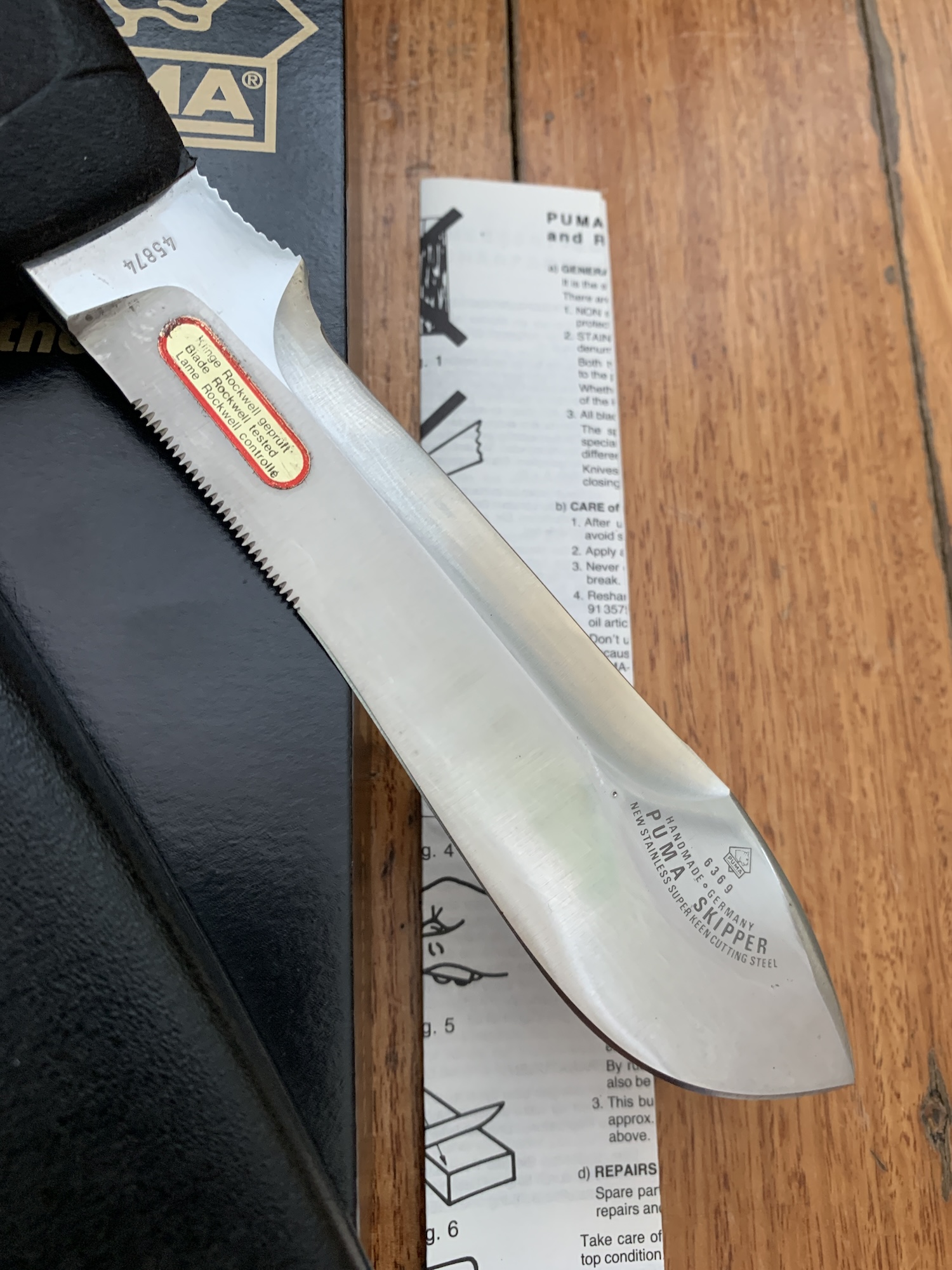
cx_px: 476
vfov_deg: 67.3
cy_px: 635
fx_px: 953
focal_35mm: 26
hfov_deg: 53.1
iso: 160
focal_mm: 4.25
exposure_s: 1/60
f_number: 1.8
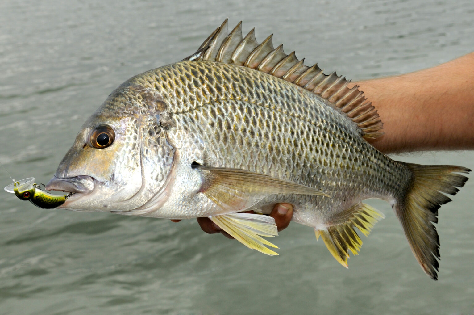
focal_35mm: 48
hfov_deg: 41.2
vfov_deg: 28.0
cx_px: 237
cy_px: 158
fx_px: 631
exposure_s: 1/200
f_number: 11
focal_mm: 32
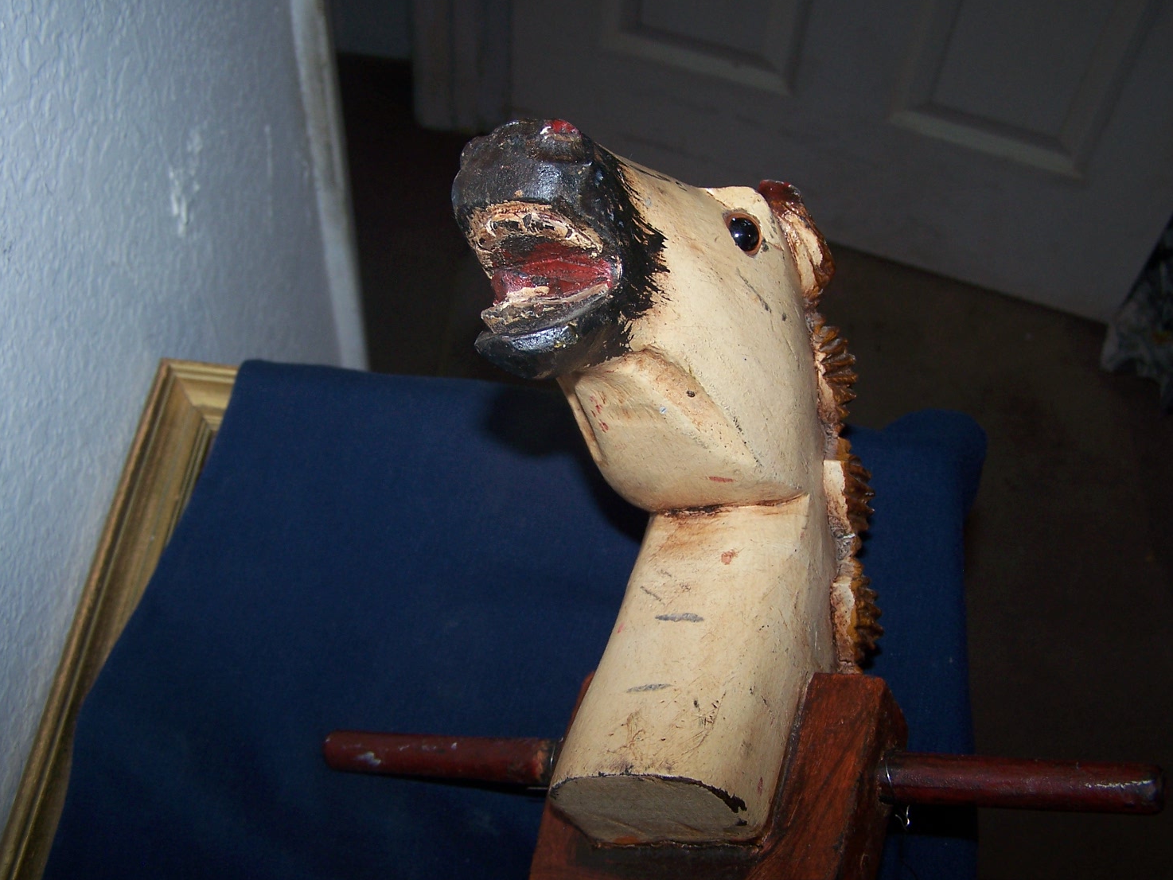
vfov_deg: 36.0
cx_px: 595
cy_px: 421
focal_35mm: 40
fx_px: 1356
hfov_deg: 46.8
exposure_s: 1/60
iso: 80
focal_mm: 6.3
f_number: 2.8
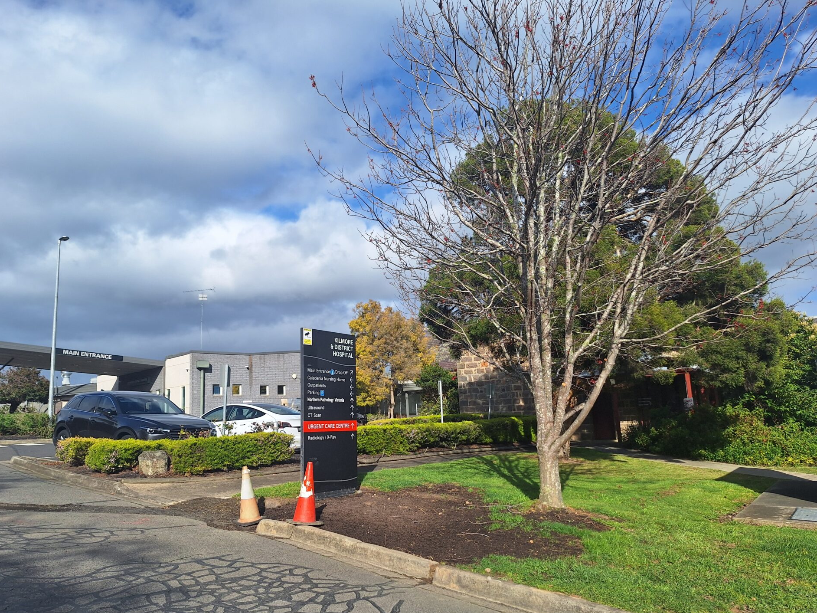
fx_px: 590
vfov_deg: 54.8
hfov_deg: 69.3
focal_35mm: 25
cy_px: 326
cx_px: 373
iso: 40
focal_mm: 5.54
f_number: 1.8
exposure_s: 1/2890
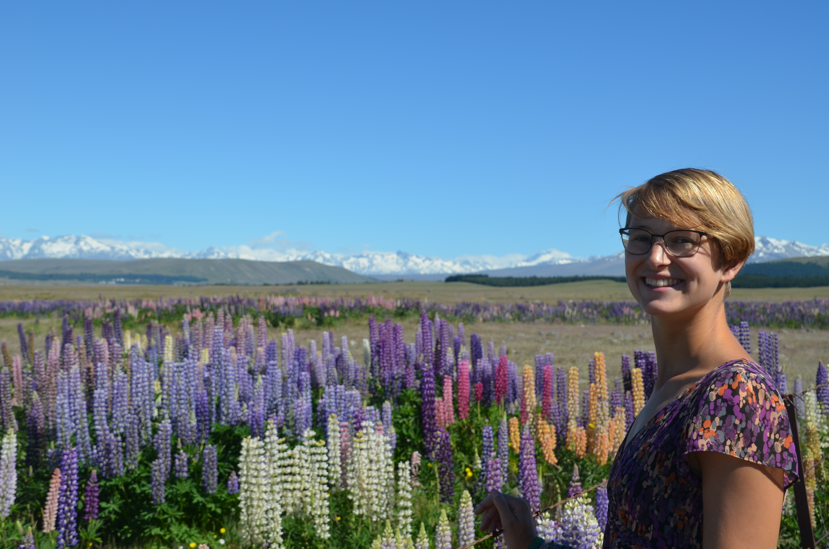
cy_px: 274
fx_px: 1206
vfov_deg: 25.6
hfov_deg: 37.9
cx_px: 414
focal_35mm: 52
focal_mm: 35
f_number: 9
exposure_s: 1/320
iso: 100
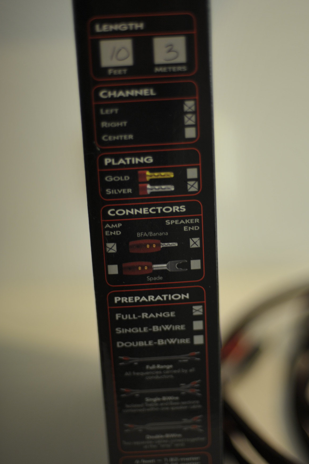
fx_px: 786
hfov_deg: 22.2
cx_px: 182
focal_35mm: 61
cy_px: 217
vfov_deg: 32.9
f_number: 1.4
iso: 320
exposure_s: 1/30
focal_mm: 50
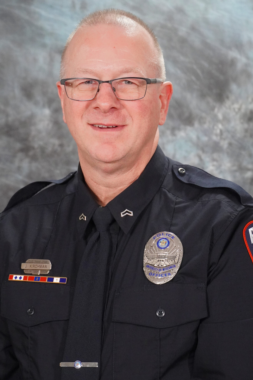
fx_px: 933
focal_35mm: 88
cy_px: 190
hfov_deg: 15.4
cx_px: 126
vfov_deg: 23.0
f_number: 5.6
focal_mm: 59
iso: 5000
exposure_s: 1/160
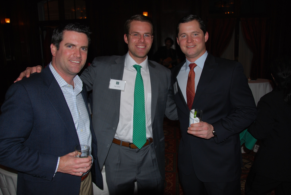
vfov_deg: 43.7
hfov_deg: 61.9
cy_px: 98
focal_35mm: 30
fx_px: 243
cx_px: 146
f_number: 3.8
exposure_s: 1/60
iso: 200
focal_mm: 20
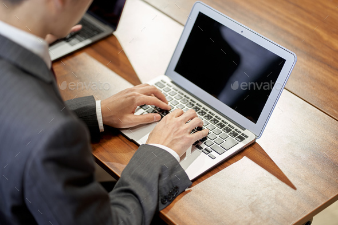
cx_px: 169
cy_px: 112
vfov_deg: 16.1
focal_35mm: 85
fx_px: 798
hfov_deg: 23.9
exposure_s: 1/125
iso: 400
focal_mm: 85
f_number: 1.8
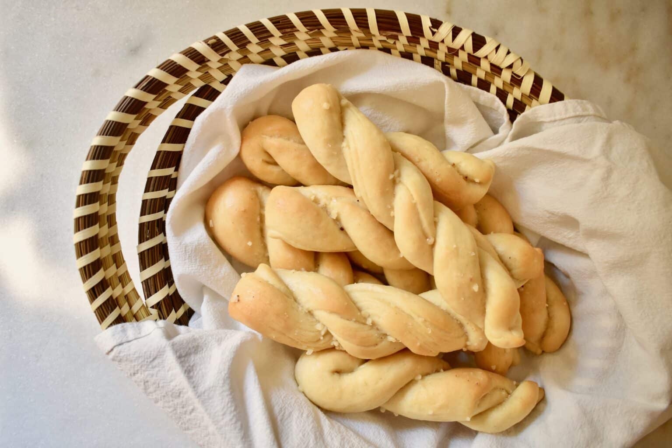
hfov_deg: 67.4
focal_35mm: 27
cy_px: 224
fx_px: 504
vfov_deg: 47.9
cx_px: 336
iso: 640
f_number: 3.5
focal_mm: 18
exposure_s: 1/60
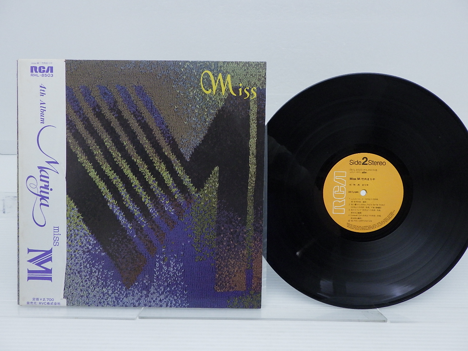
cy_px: 176
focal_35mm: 28
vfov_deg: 49.7
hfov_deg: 63.4
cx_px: 234
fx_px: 379
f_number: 4.2
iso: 400
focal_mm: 5
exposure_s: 1/100
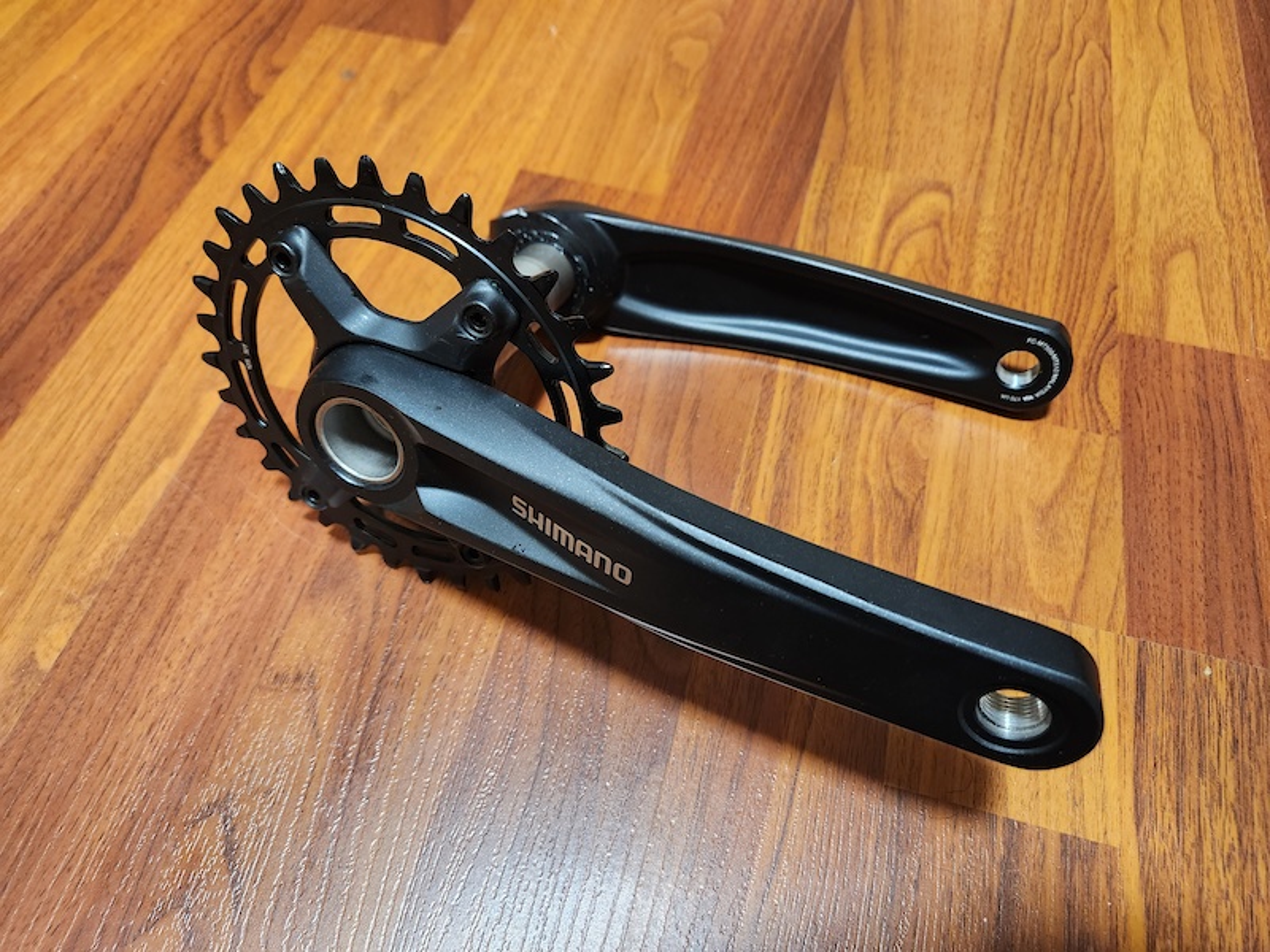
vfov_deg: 58.9
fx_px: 844
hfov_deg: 73.9
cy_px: 476
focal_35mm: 23
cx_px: 635
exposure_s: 1/40
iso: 640
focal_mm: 5.4
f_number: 1.8
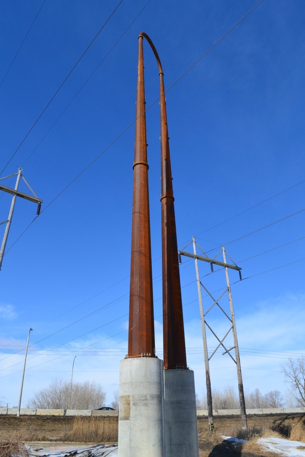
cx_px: 152
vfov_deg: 67.4
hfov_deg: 47.9
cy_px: 228
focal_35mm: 27
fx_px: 343
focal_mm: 18
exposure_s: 1/500
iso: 400
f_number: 11
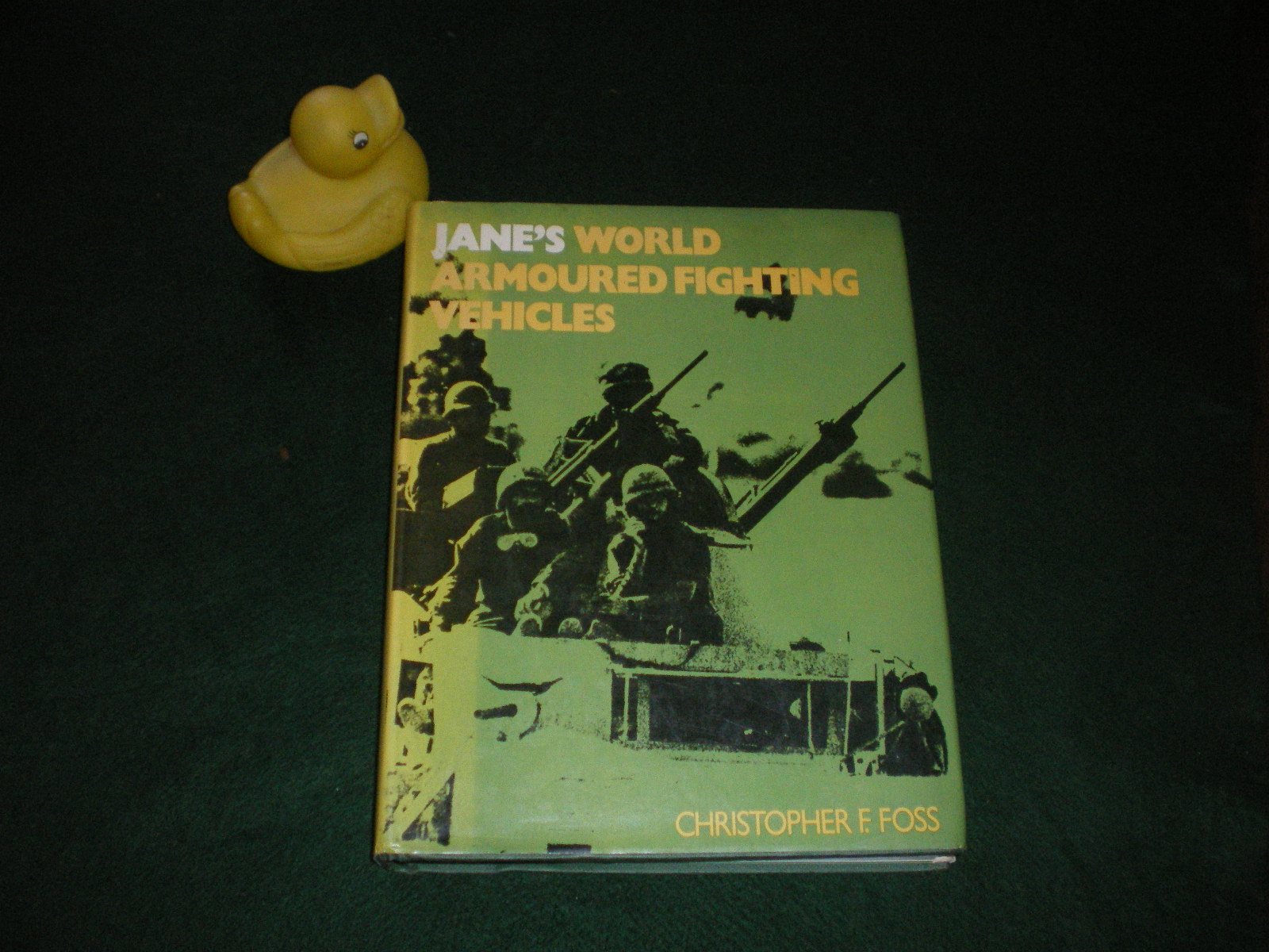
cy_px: 476
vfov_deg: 37.7
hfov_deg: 49.0
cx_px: 634
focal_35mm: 38
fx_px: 1393
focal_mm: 6.3
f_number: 3.1
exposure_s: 1/50
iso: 400
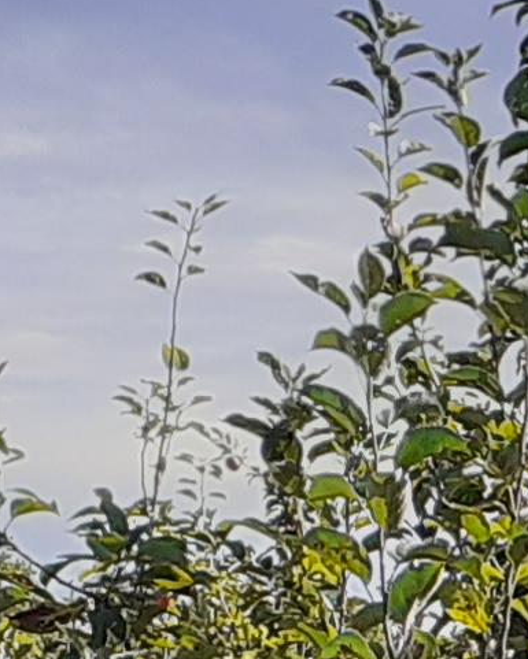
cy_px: 1717
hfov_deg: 6.3
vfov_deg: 7.8
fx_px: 4413
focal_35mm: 226
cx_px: 1554
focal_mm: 3.6
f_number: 1.9
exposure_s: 1/842
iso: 40
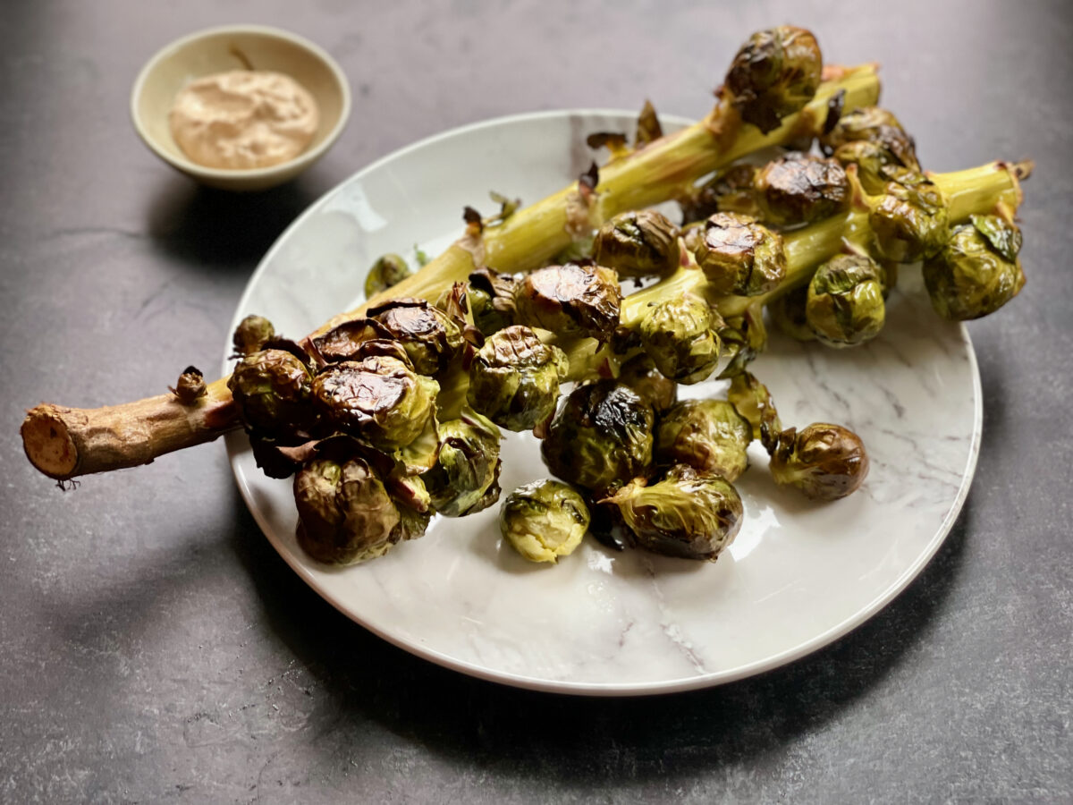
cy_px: 402
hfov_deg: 30.3
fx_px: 1984
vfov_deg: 22.9
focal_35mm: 64
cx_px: 536
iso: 160
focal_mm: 7.5
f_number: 2.2
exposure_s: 1/40
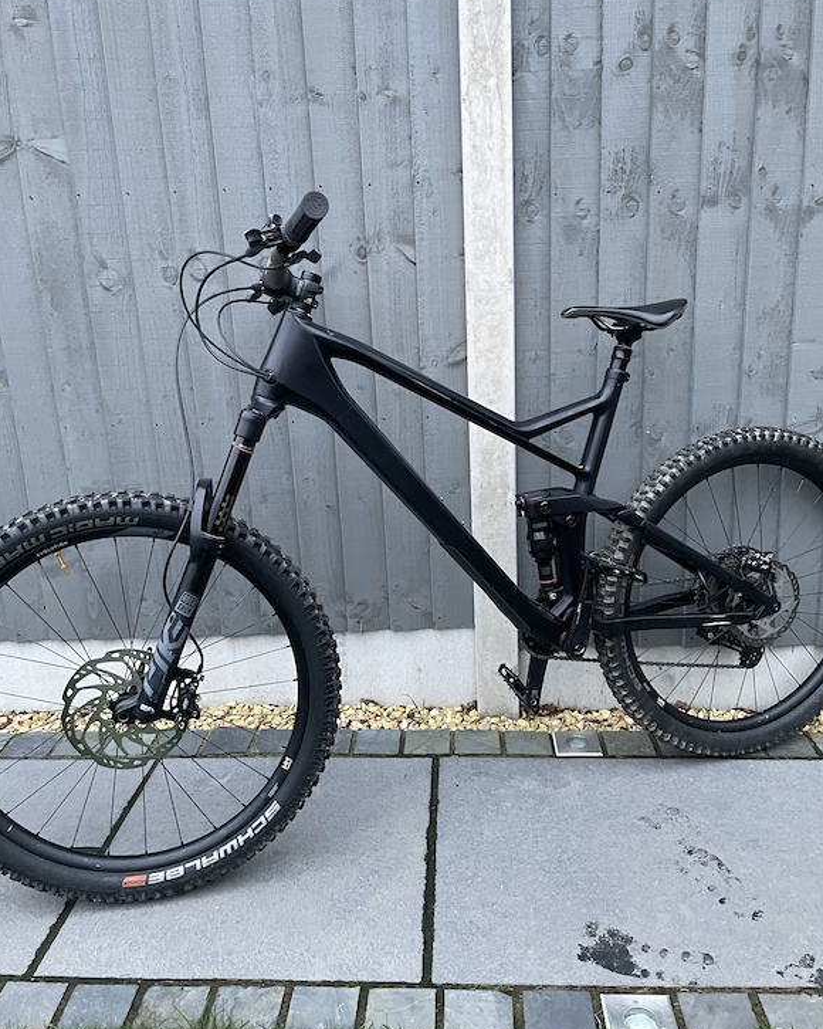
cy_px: 502
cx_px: 421
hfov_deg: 51.5
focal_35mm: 28
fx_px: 853
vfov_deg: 62.2
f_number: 1.6
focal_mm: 4.2
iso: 500
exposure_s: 1/60
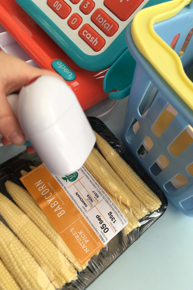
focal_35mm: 31
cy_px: 143
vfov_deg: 60.3
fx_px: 249
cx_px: 89
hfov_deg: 42.3
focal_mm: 4.15
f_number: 2.2
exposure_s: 1/100
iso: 32
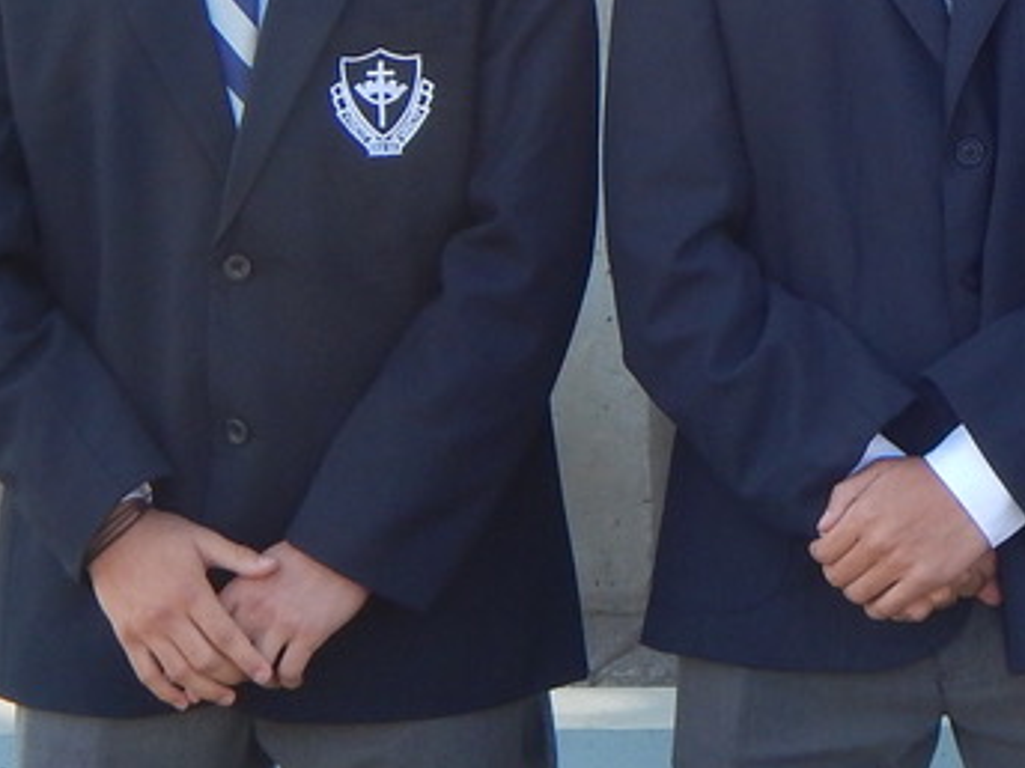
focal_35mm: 160
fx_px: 4738
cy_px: -176
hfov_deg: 12.0
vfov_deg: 9.2
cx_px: 1281
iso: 125
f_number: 3.6
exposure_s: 1/200
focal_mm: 7.7
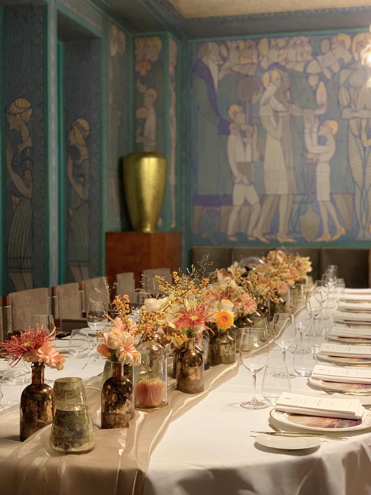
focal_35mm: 52
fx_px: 743
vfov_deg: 36.8
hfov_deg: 28.0
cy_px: 248
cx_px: 186
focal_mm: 6
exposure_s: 1/25
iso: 500
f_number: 2.4
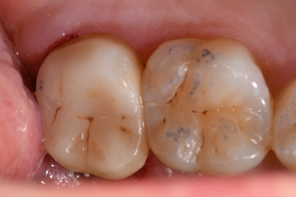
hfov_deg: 13.1
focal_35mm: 157
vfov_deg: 8.7
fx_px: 1290
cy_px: 98
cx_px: 148
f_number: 32
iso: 200
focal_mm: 105
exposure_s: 1/200
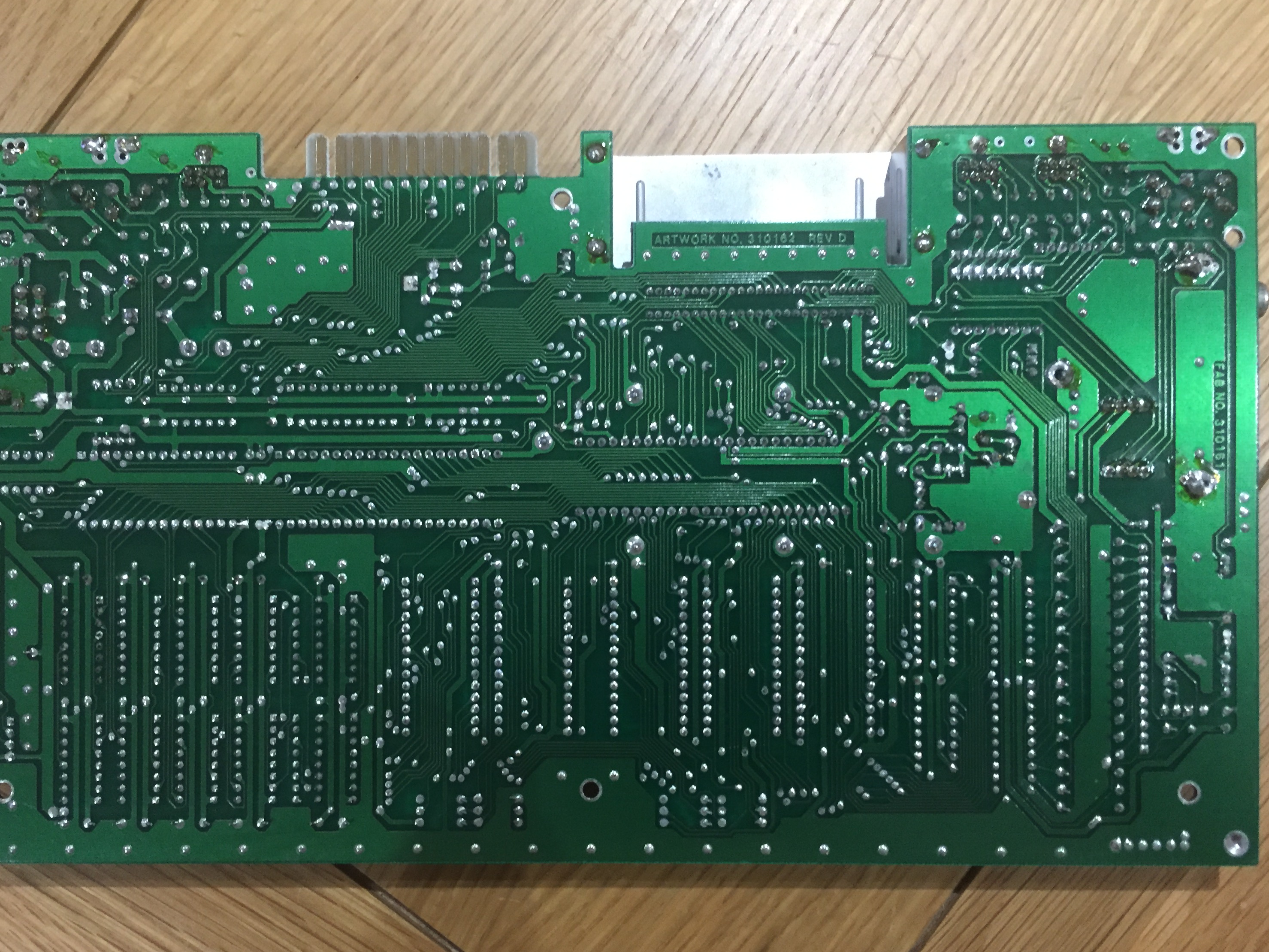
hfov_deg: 56.8
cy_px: 509
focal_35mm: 32
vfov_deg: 44.1
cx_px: 591
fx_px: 1173
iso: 250
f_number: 2.2
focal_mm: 4.15
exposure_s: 1/25
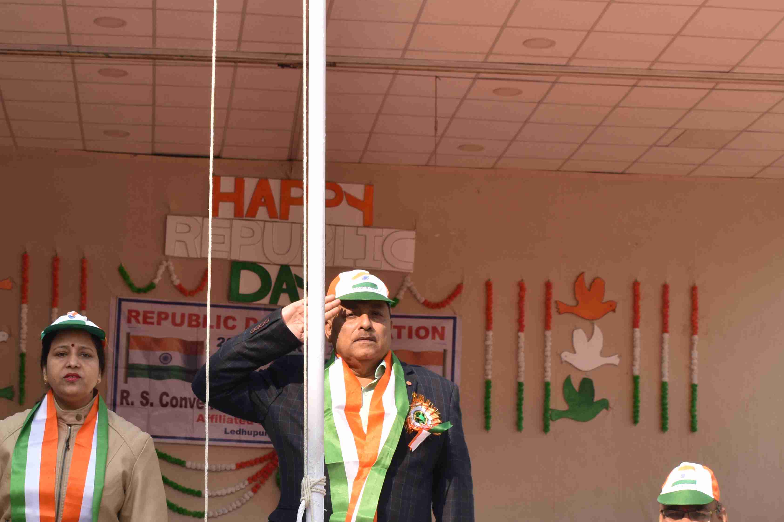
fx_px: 1805
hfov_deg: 24.4
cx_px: 289
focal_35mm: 83
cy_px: 449
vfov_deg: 16.3
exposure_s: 1/160
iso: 100
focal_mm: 31
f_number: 9
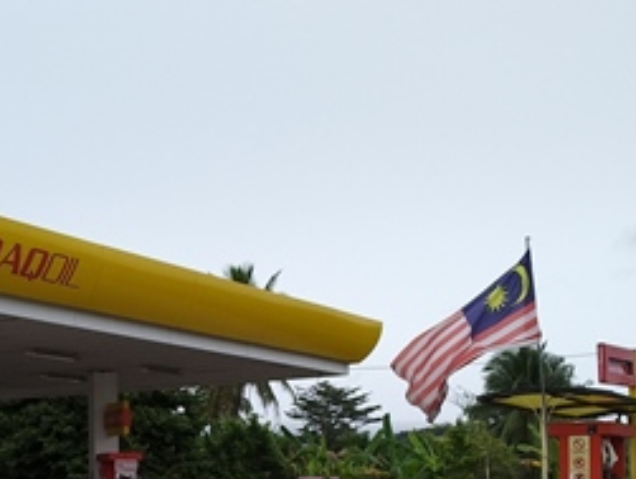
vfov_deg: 24.8
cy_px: 492
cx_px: 134
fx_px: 1030
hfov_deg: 33.4
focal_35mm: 56
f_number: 2.2
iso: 100
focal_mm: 3.81
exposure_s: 1/961
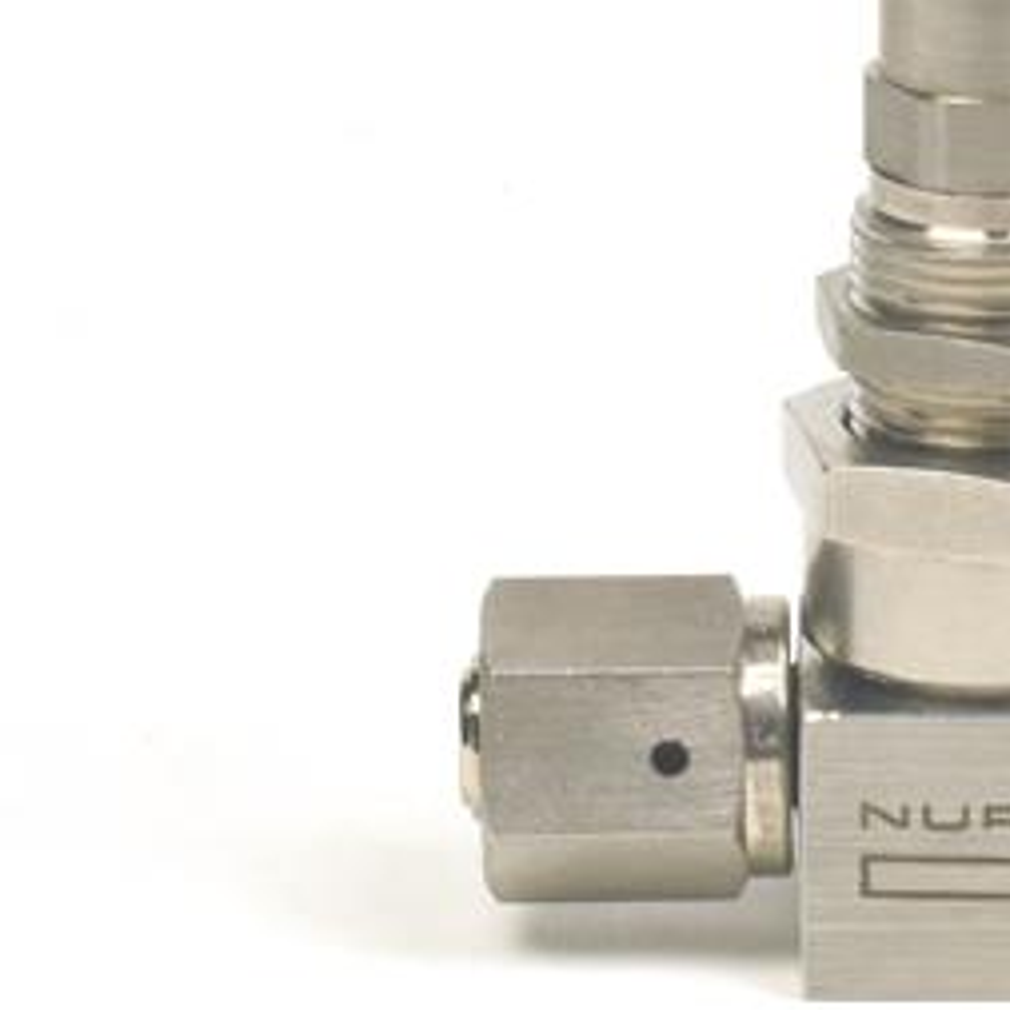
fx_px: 5480
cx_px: 998
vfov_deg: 10.5
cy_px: 307
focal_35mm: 166
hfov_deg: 10.4
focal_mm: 55
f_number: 16
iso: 200
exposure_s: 1/200
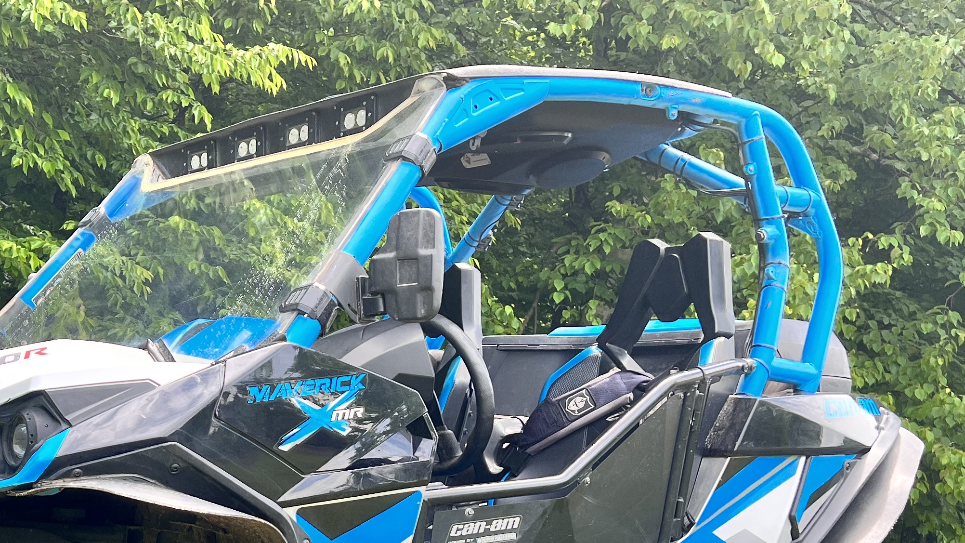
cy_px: 483
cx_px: 232
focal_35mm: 57
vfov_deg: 20.7
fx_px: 1458
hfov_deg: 35.7
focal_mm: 5.7
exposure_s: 1/567
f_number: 1.5
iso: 50
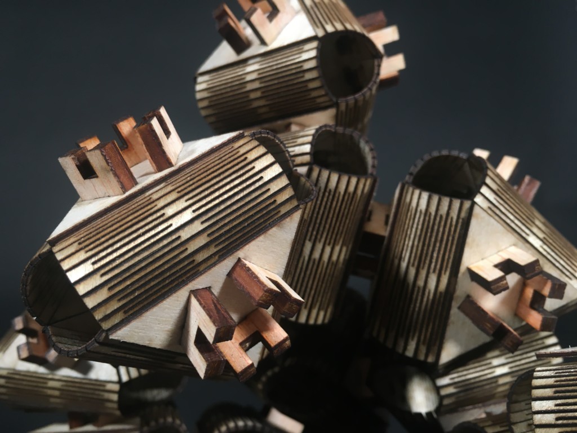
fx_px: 483
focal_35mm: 29
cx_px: 288
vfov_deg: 48.2
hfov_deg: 61.7
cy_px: 216
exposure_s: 1/33
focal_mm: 4.15
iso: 80
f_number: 2.2
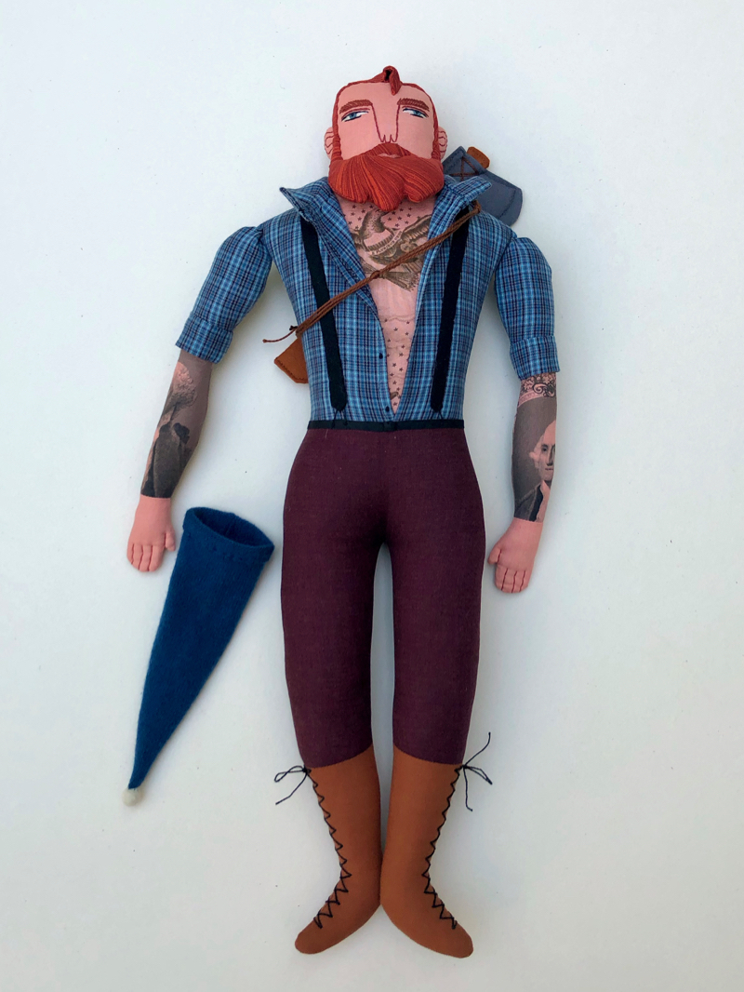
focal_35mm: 28
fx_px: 802
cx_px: 372
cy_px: 496
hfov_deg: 49.8
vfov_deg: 63.4
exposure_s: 1/467
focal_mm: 3.99
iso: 20
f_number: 1.8
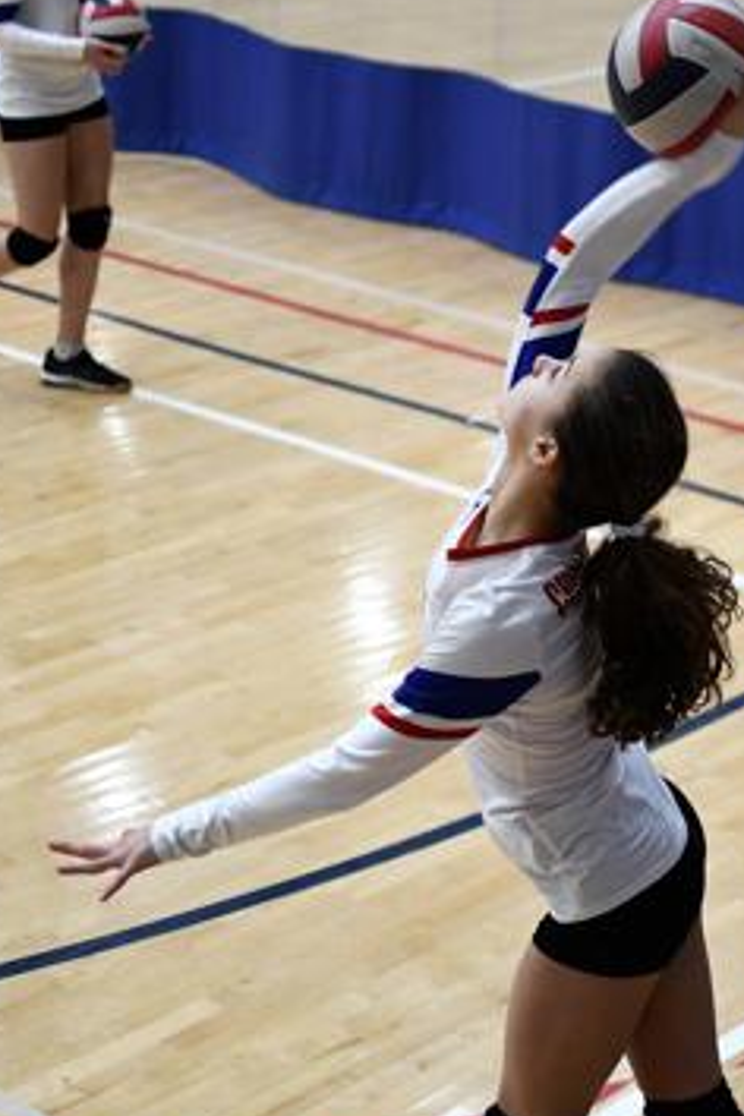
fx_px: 2728
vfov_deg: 23.1
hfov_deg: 15.4
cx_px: 621
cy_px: 528
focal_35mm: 88
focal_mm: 35
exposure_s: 1/1000
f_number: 1.8
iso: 2500
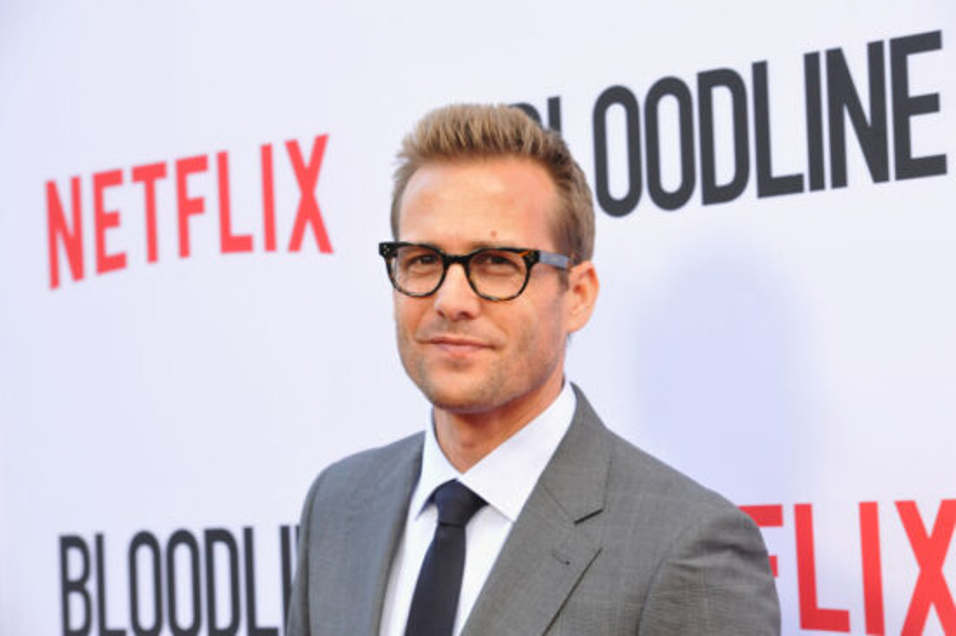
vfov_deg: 12.4
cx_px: 478
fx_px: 2919
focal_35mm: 110
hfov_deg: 18.6
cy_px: 318
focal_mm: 110
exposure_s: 1/250
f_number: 7.1
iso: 3200
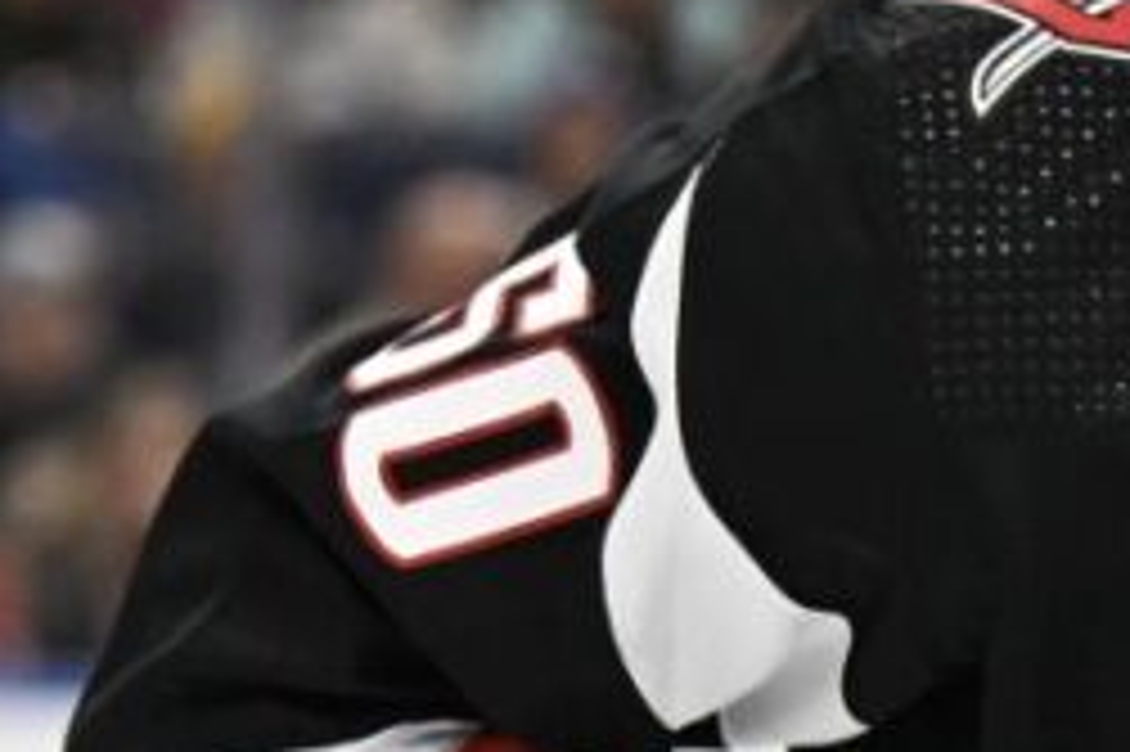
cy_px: 374
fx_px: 10069
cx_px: 1436
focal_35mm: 321
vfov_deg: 4.3
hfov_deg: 6.4
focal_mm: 105
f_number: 3.5
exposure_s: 1/1600
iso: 3200
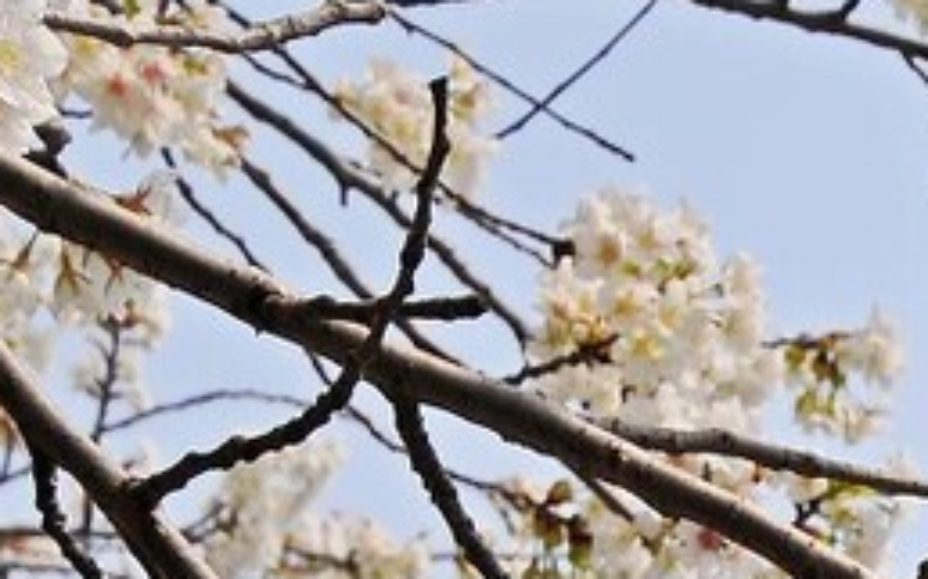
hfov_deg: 13.5
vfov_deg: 8.5
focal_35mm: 142
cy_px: 1370
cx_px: 1554
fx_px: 3590
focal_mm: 20
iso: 200
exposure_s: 1/500
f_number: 8
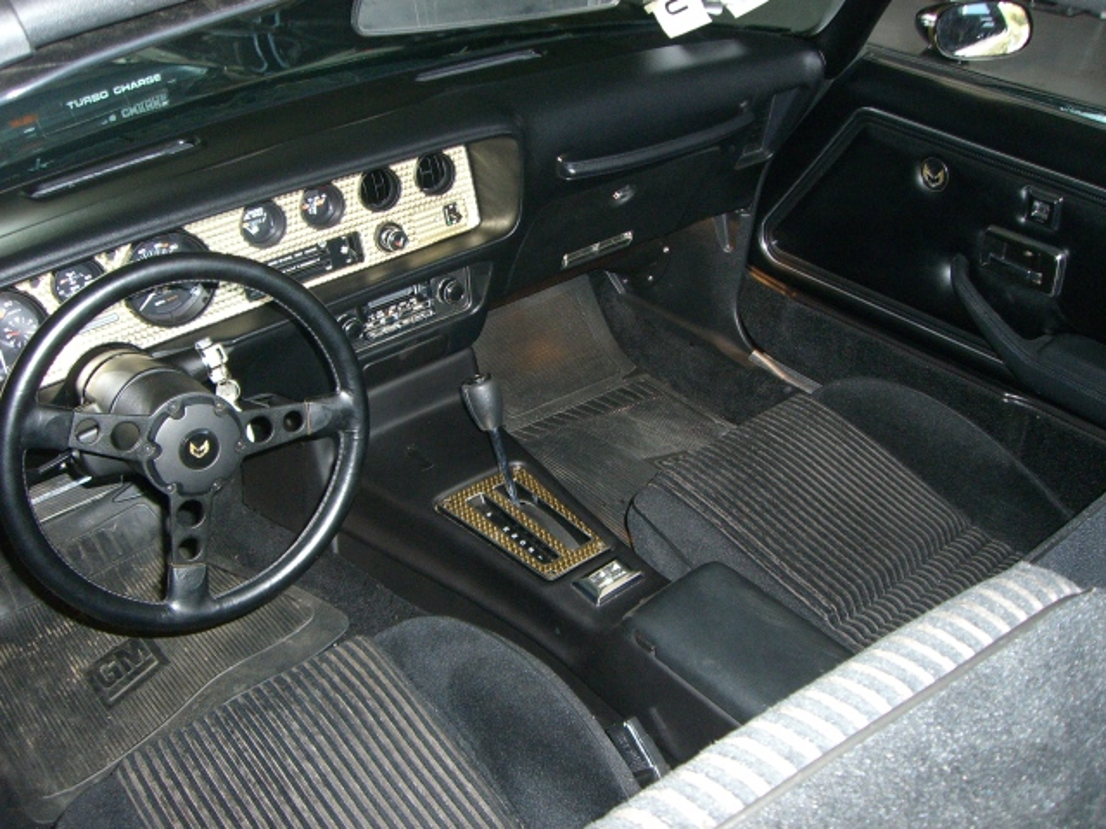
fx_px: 1214
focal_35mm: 38
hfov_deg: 49.0
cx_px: 553
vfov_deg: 37.7
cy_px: 414
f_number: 2.7
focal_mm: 6.2
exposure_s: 1/60
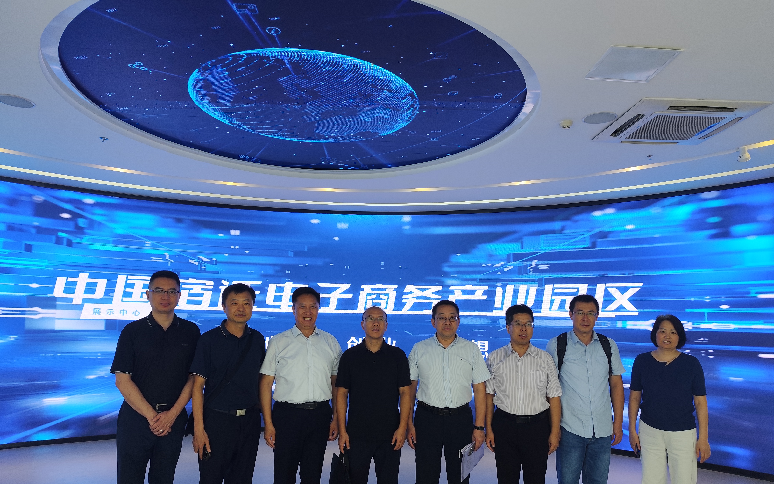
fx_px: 527
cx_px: 389
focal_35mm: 25
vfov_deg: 49.0
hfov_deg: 72.5
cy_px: 289
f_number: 1.65
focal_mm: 6.14
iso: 200
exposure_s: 1/100
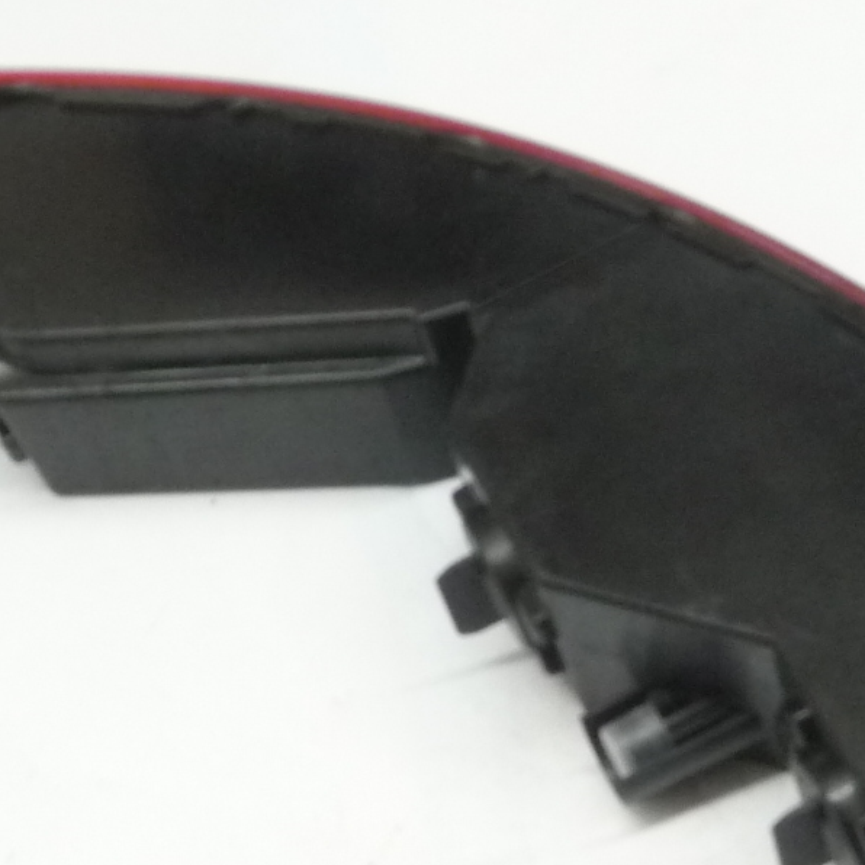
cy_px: 1038
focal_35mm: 85
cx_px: 672
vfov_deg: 19.2
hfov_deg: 20.2
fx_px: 2403
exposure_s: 1/30
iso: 320
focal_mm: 4.7
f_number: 3.3
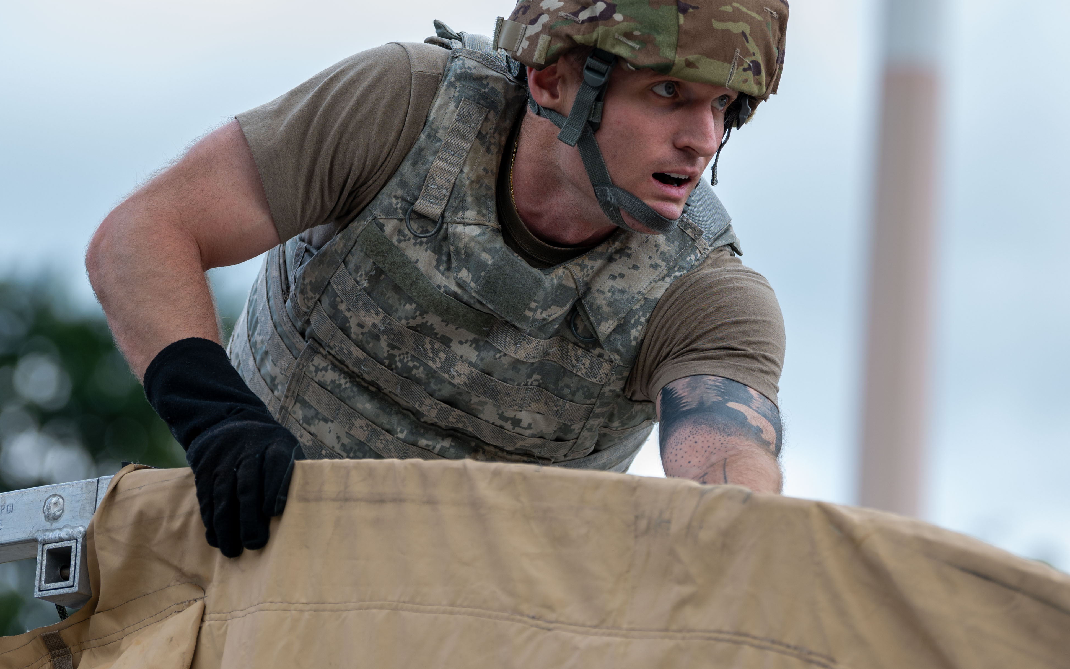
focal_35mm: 223
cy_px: 180
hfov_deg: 9.4
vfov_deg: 5.9
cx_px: 503
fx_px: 6503
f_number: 3.2
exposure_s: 1/800
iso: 250
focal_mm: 140
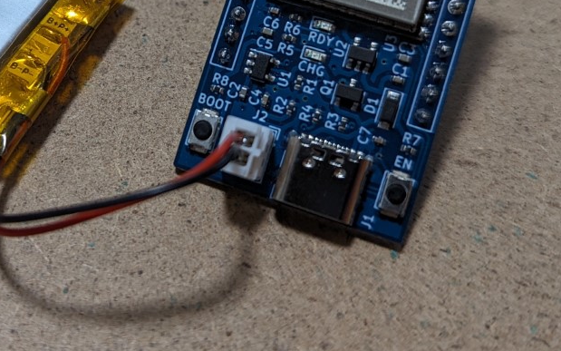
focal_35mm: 59
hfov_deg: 33.7
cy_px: 44
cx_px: 125
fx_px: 902
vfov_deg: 21.6
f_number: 1.85
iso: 95
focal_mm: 6.81
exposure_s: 1/35.7
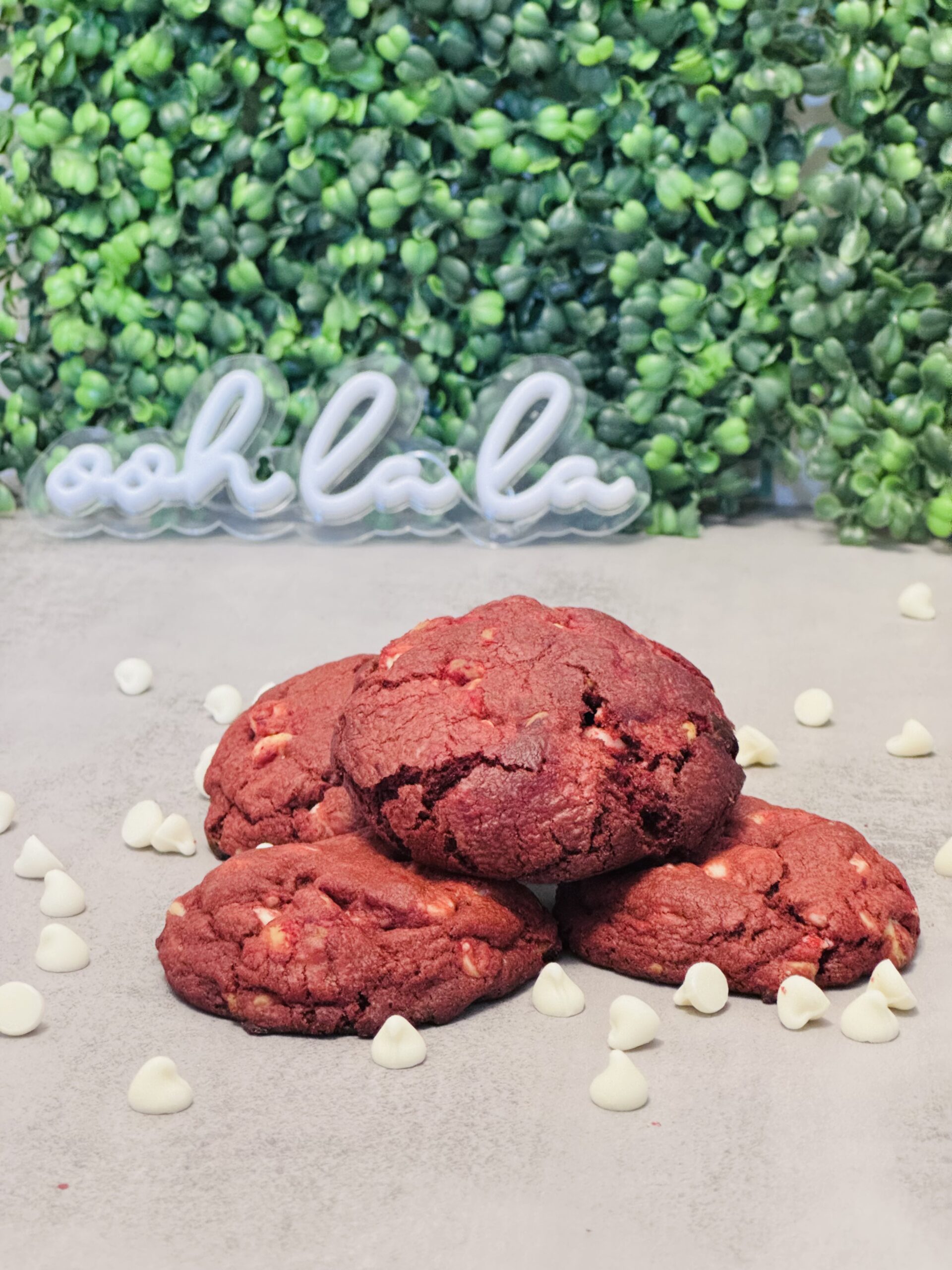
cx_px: 476
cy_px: 635
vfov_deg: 25.3
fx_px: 2824
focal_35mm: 77
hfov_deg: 19.1
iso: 1250
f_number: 2.8
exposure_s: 1/24
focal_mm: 9
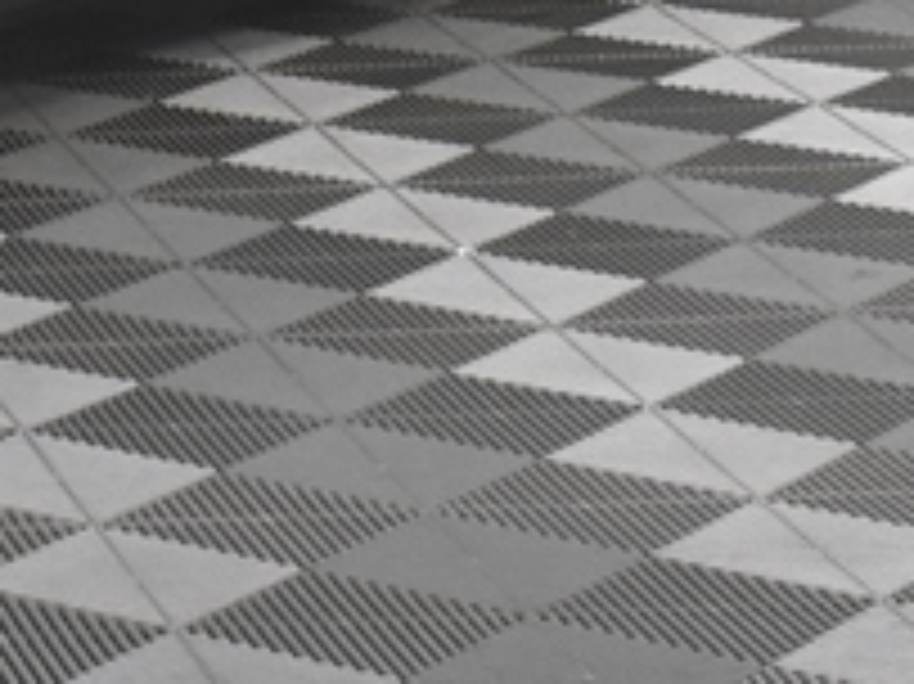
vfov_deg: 7.1
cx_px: -873
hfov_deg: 9.2
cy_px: -466
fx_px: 5383
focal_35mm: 204
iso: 1600
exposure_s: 1/250
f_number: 8
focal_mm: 28
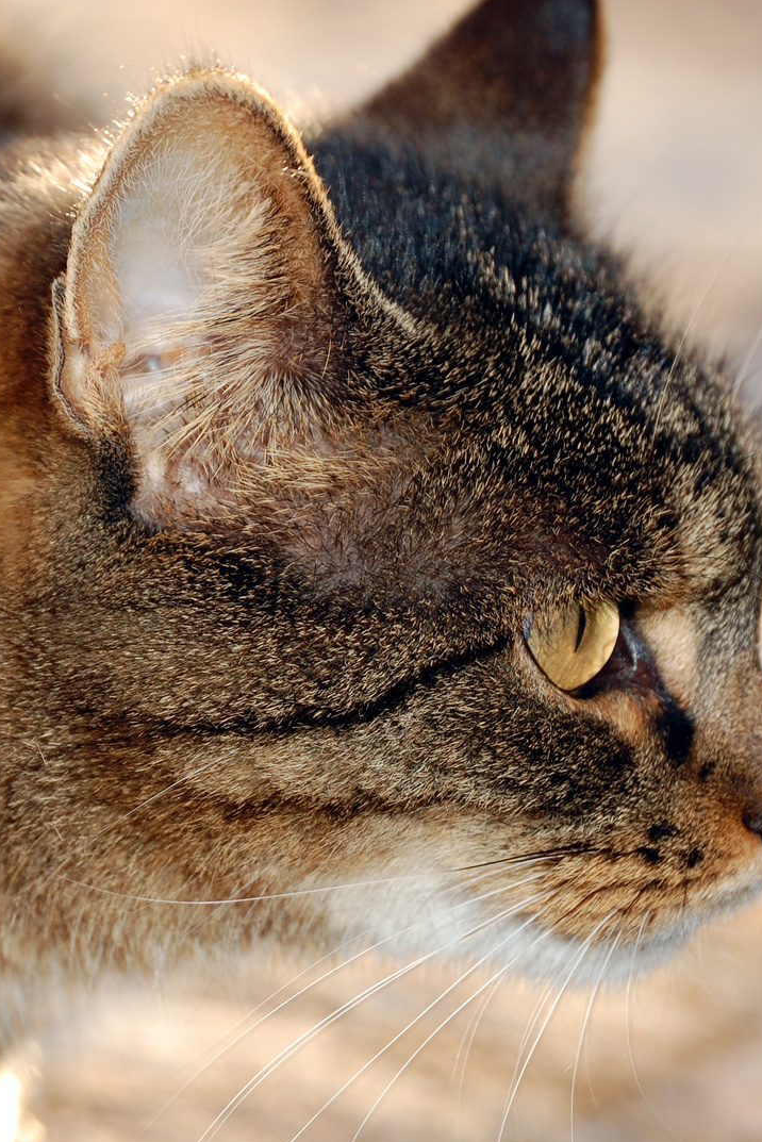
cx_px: 225
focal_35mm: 193
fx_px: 6116
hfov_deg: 7.1
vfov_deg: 10.7
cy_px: 573
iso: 200
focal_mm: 85
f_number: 5.6
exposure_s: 1/125
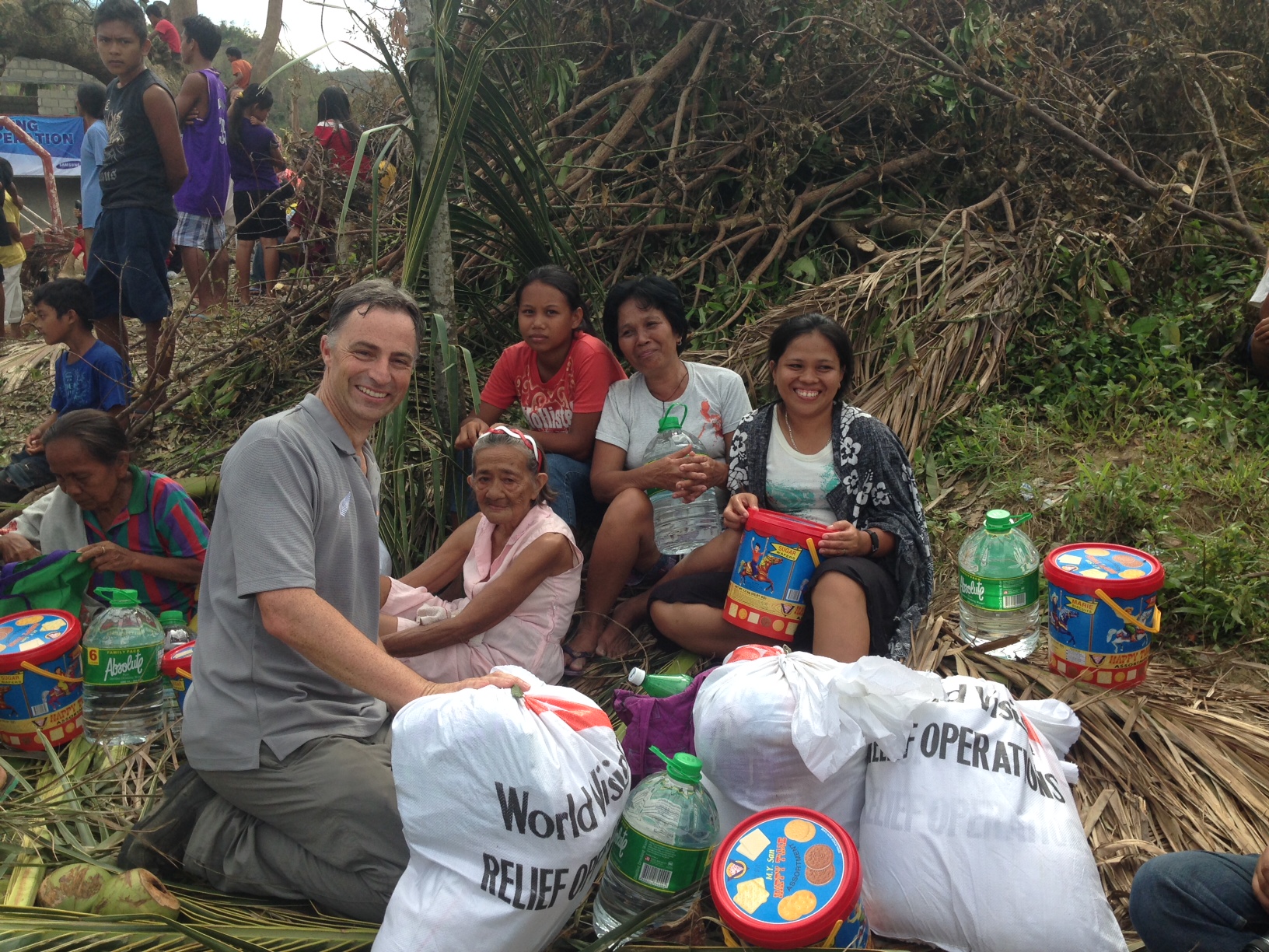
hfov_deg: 55.4
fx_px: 1210
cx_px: 634
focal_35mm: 33
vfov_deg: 42.9
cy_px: 476
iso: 50
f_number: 2.4
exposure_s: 1/704
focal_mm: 4.12
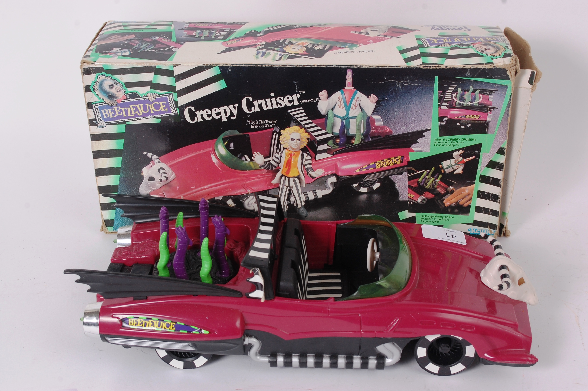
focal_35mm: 57
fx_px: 930
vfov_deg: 23.7
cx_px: 294
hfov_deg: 35.1
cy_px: 196
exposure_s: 1/60
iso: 200
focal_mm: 38
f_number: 9
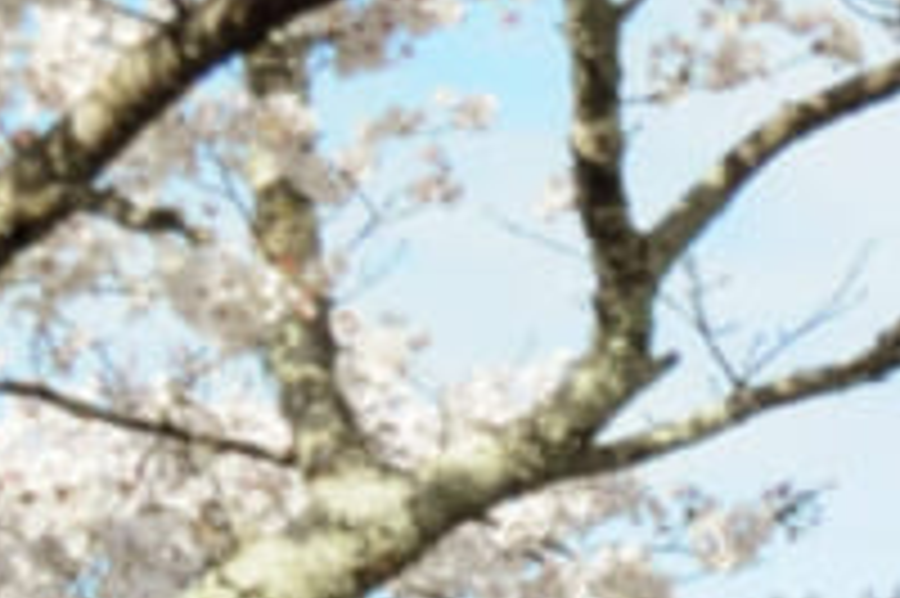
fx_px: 6041
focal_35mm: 242
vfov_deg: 5.6
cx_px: 2848
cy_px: 1093
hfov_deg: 7.4
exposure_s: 1/2500
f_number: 7.1
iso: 800
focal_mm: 21
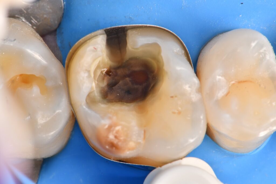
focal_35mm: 157
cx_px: 138
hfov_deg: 13.1
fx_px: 1203
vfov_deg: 8.7
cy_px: 92
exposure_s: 1/160
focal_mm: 105
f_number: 32
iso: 200
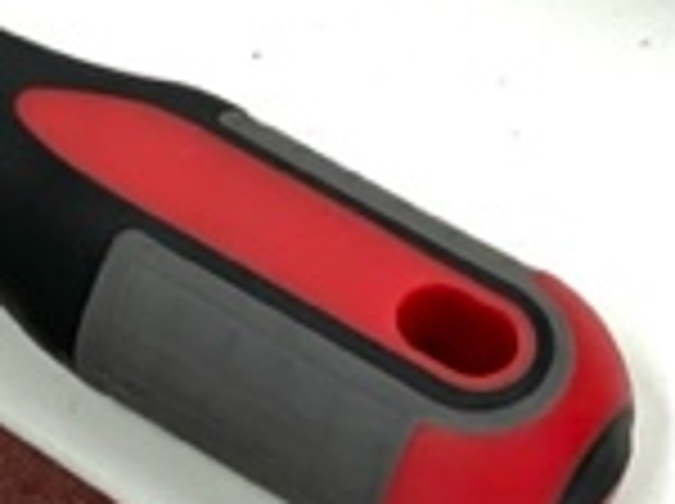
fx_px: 4322
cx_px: -360
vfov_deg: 6.7
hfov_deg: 8.7
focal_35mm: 222
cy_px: 58
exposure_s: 1/120
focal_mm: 6
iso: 125
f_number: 2
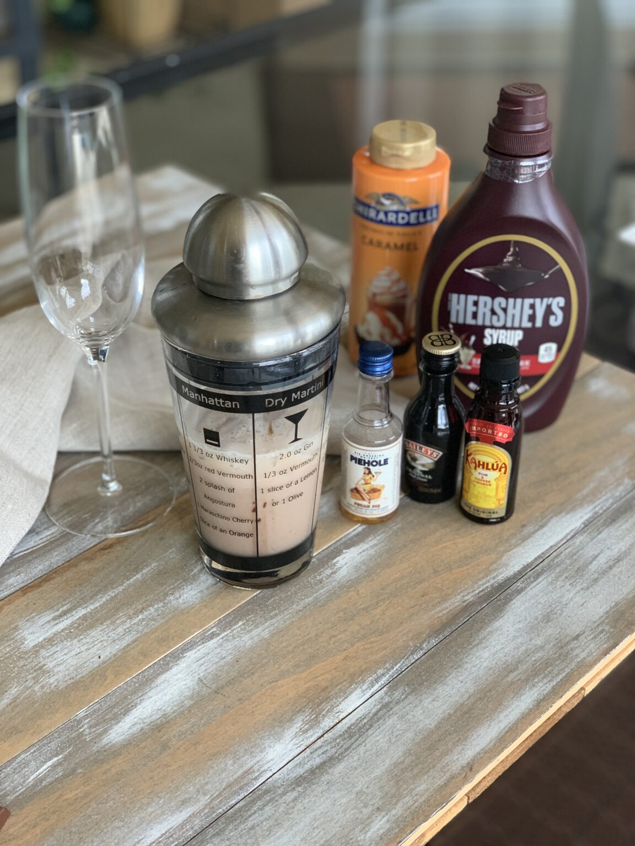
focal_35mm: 52
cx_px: 318
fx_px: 1272
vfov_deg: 36.8
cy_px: 423
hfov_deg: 28.0
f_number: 2.4
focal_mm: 6
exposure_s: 1/60
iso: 160
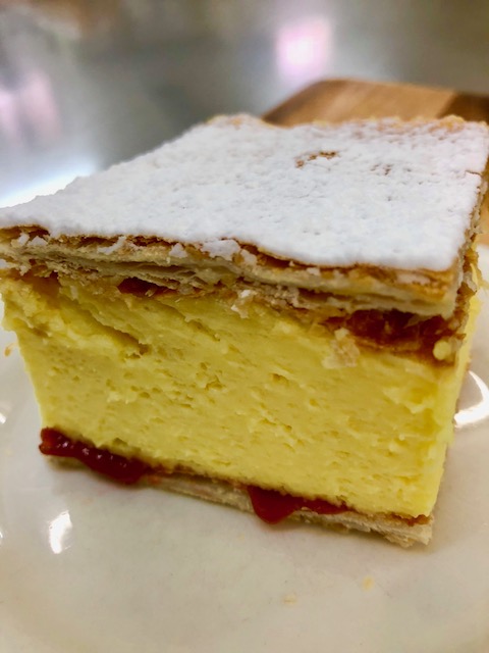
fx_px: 546
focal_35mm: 29
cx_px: 244
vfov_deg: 61.7
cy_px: 326
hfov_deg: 48.2
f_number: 1.8
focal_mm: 3.99
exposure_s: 1/33
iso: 40
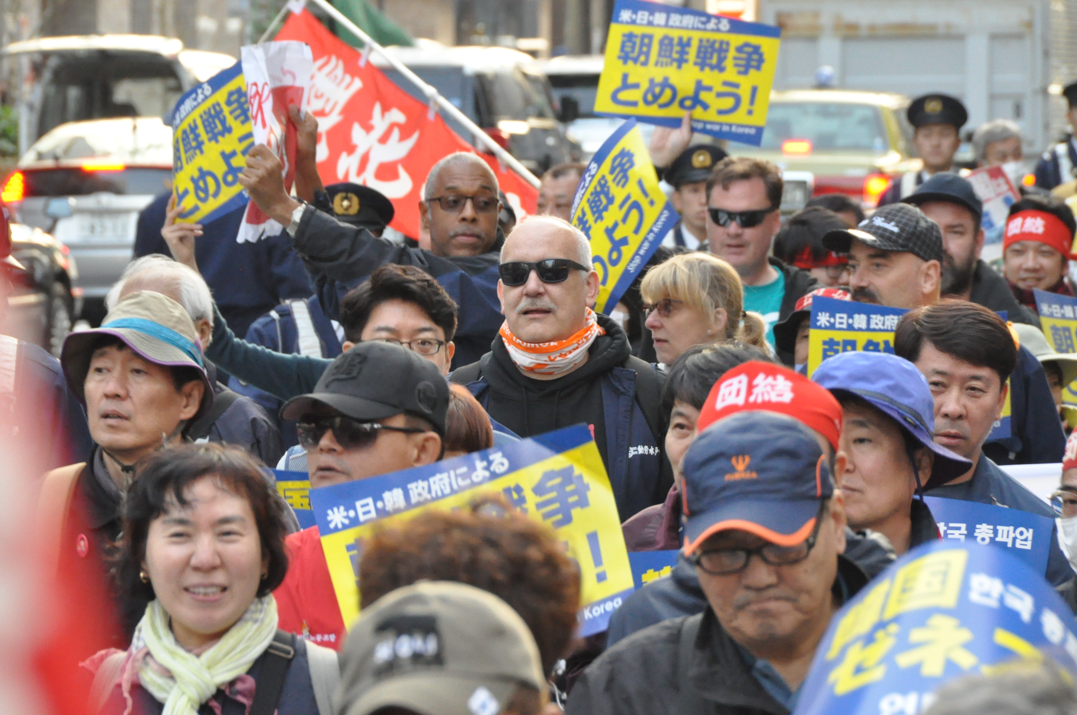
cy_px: 358
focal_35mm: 300
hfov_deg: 6.9
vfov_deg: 4.6
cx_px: 538
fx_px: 8964
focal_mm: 200
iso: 3200
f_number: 13
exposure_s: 1/100
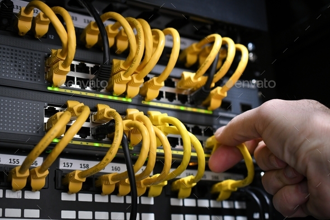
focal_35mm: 60
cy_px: 110
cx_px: 165
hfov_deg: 33.4
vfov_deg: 22.6
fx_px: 550
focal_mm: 40
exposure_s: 1/50
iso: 1600
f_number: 4
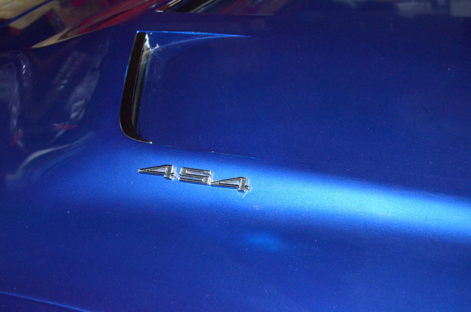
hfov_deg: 37.9
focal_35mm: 52
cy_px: 156
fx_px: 686
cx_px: 236
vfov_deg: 25.6
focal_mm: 35
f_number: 5
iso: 3200
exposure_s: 1/60
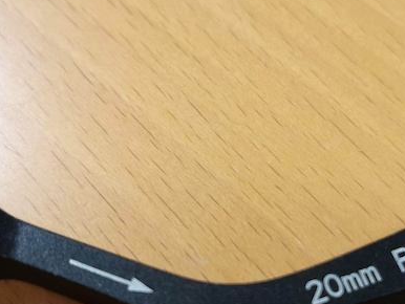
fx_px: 679
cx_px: 250
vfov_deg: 25.1
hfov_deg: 33.1
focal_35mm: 58
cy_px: 215
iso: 500
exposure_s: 1/33.3
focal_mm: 4.66
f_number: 1.4
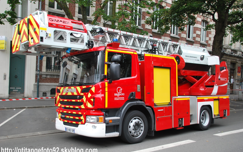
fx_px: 255
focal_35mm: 39
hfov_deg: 50.9
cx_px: 121
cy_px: 74
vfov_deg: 33.2
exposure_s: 1/100
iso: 200
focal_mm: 25
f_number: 5
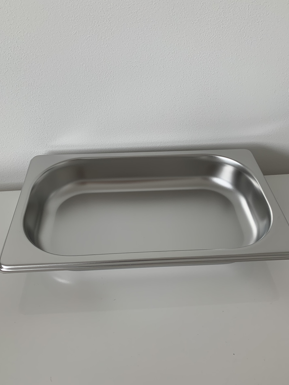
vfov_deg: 63.4
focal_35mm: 28
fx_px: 312
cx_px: 142
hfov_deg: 49.7
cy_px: 199
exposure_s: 1/122
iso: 25
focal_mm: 4.25
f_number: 1.8
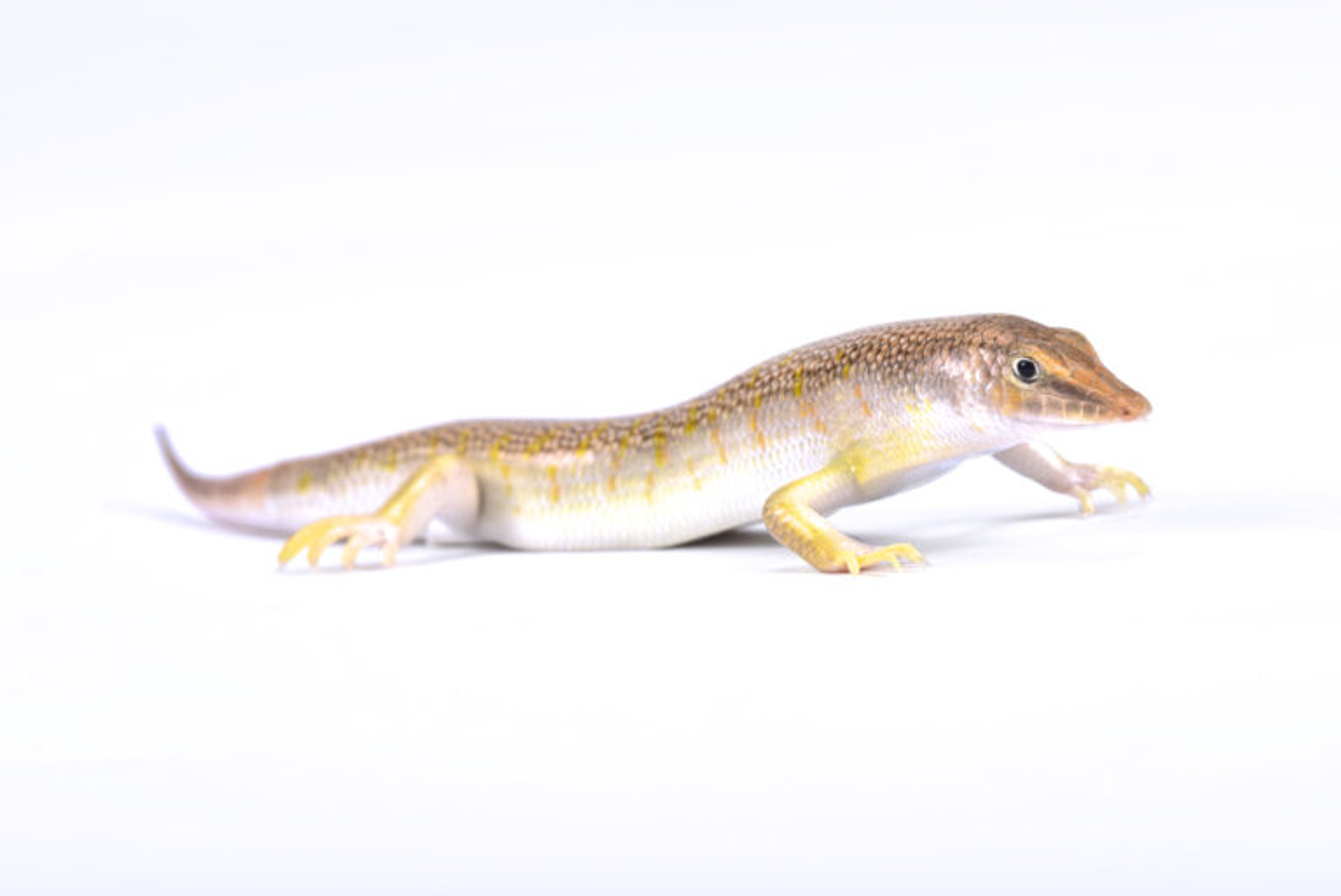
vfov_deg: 13.1
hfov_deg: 19.4
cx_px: 670
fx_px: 3913
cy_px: 448
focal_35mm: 105
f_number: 20
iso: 125
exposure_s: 1/200
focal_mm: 105
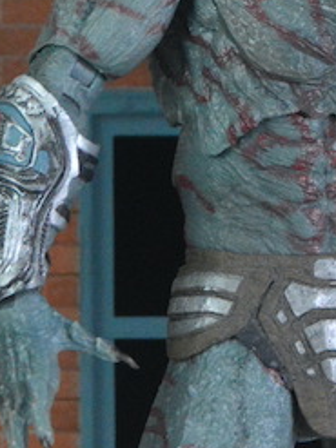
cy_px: 202
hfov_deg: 5.4
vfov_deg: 7.2
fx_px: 3562
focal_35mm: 275
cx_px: 291
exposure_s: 1/40
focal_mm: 46
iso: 3200
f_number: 5.3
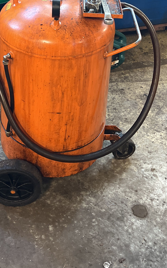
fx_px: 408
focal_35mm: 56
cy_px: 18
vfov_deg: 33.9
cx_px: 52
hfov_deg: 23.0
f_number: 1.5
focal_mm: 5.7
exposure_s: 1/33
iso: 400
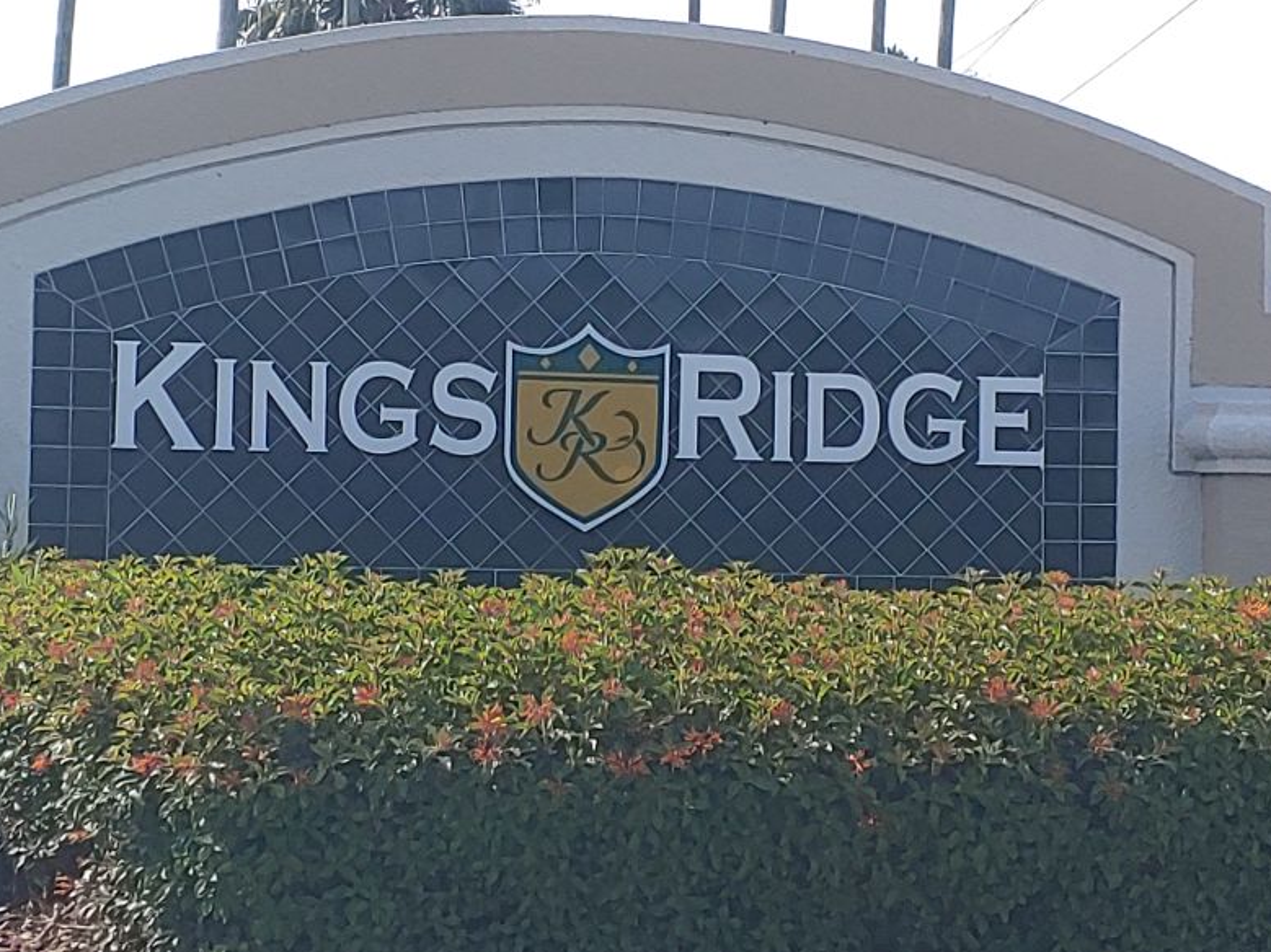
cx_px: 622
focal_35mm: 86
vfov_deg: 17.1
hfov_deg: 22.8
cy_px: 388
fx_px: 3157
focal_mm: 4.23
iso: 50
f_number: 1.5
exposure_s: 1/1818
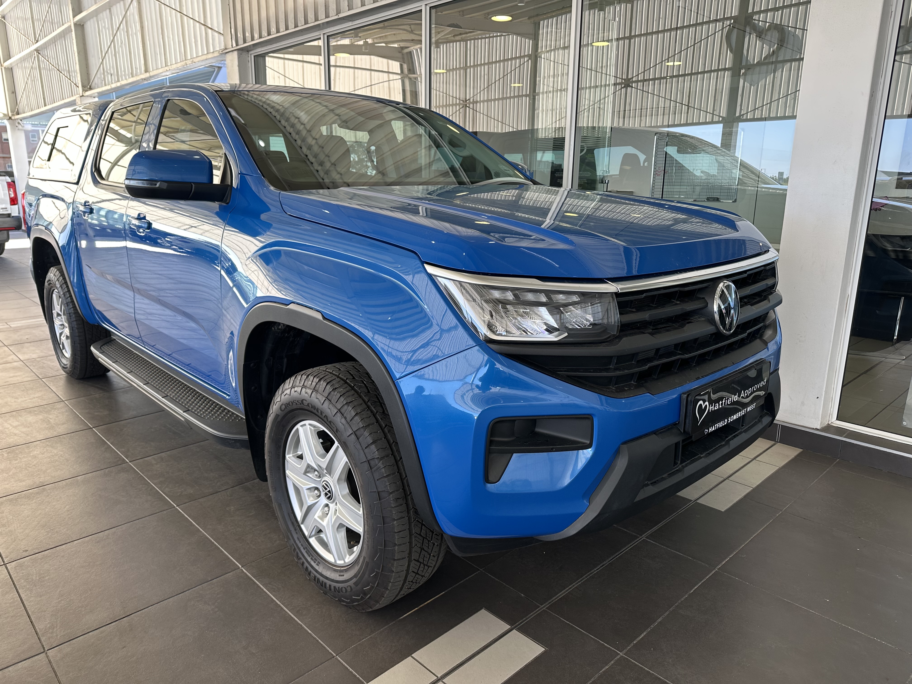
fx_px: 632
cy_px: 342
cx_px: 456
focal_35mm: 24
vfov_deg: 56.8
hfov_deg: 71.6
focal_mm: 6.86
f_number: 1.78
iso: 64
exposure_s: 1/189
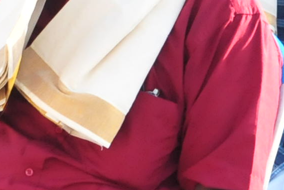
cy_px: -105
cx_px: -135
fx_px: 1609
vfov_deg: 6.6
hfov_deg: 9.8
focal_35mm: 204
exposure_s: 1/160
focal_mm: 18
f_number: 9
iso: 800
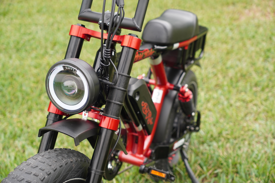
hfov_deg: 33.4
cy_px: 92
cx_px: 138
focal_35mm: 60
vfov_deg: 22.6
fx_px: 458
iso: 100
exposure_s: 1/80
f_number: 2.8
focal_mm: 40
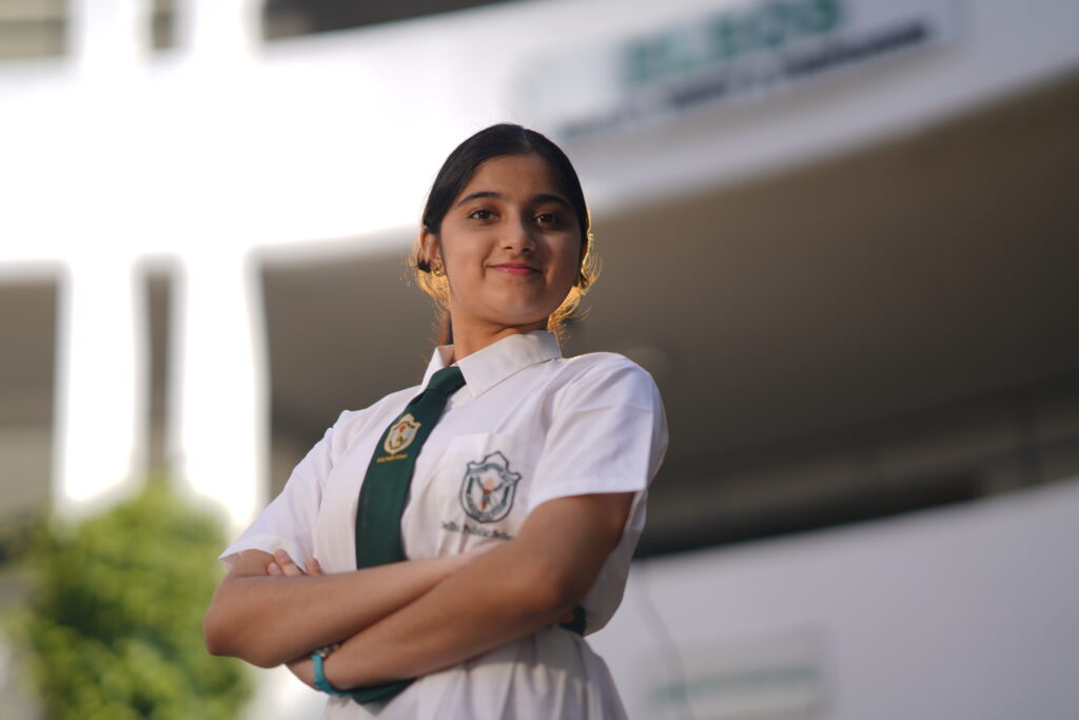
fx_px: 2548
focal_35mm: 85
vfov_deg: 16.1
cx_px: 540
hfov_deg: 23.9
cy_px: 360
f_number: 1.4
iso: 64
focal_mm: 85
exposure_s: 1/2500
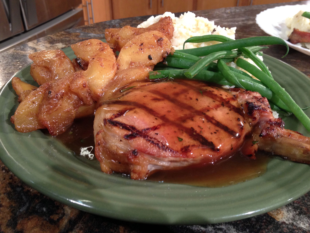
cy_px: 116
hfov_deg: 52.6
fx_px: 313
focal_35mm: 35
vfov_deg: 40.7
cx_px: 155
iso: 125
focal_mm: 4.28
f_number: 2.4
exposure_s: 1/20
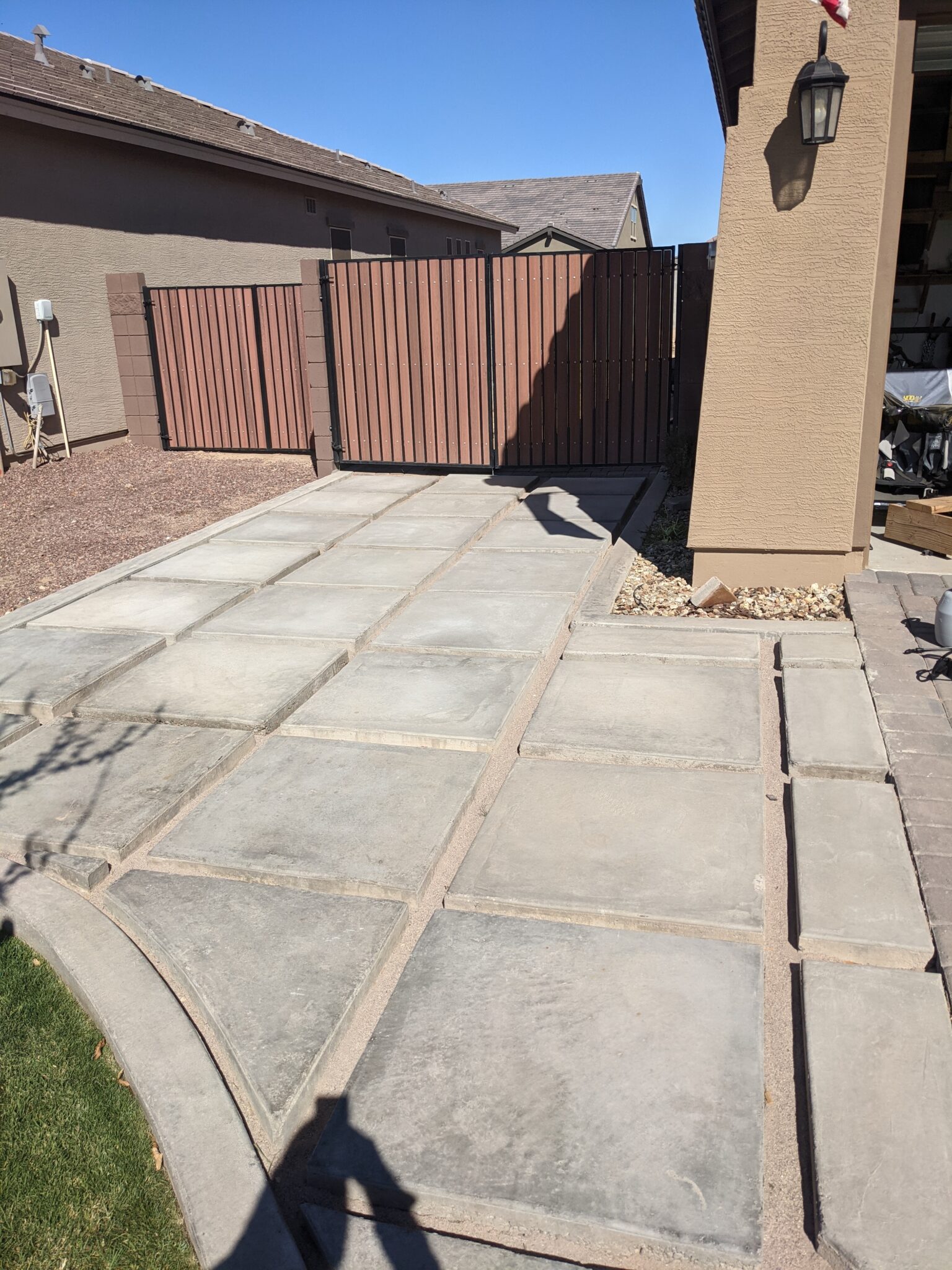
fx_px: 990
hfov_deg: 51.4
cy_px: 635
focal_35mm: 27
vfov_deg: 65.3
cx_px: 476
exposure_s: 1/3906
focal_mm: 4.38
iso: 66
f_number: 1.73
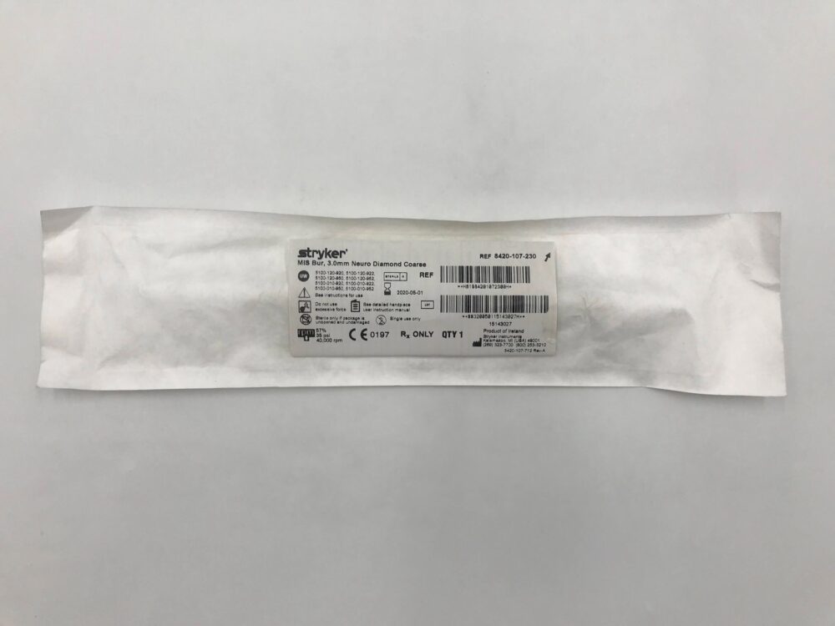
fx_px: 675
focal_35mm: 28
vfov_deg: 49.7
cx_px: 418
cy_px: 313
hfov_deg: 63.4
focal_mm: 3.99
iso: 20
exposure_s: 1/327
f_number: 1.8
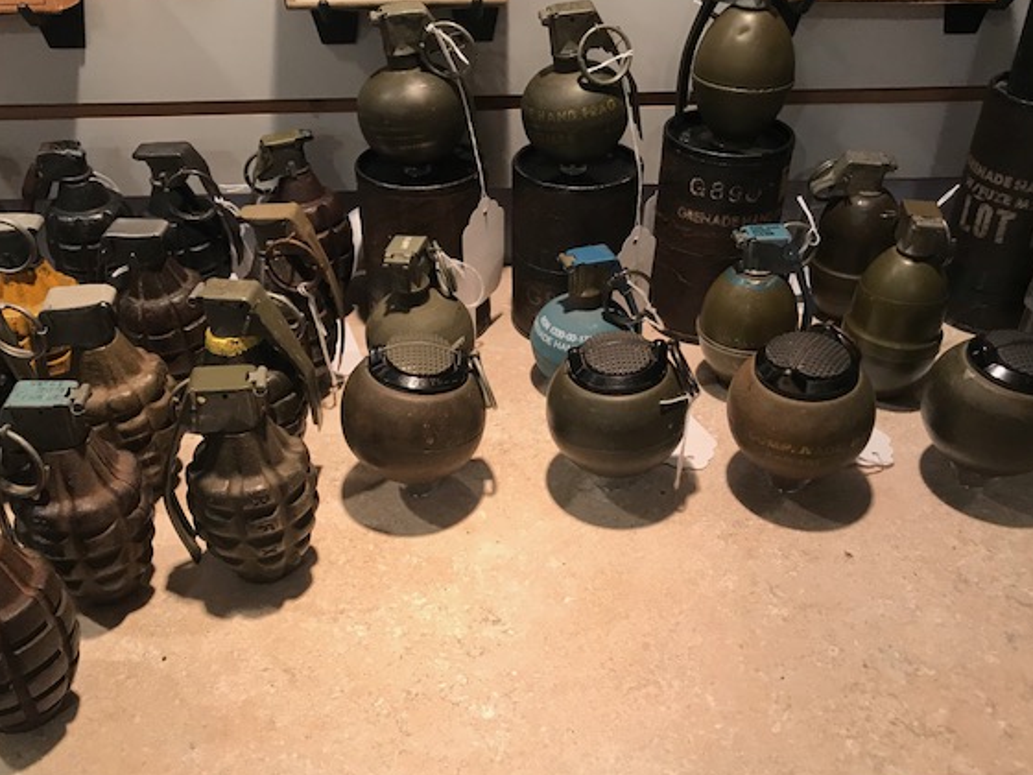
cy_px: 415
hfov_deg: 56.8
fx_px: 955
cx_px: 526
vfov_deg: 44.1
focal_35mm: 32
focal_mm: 3.99
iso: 32
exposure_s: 1/30
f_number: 1.8
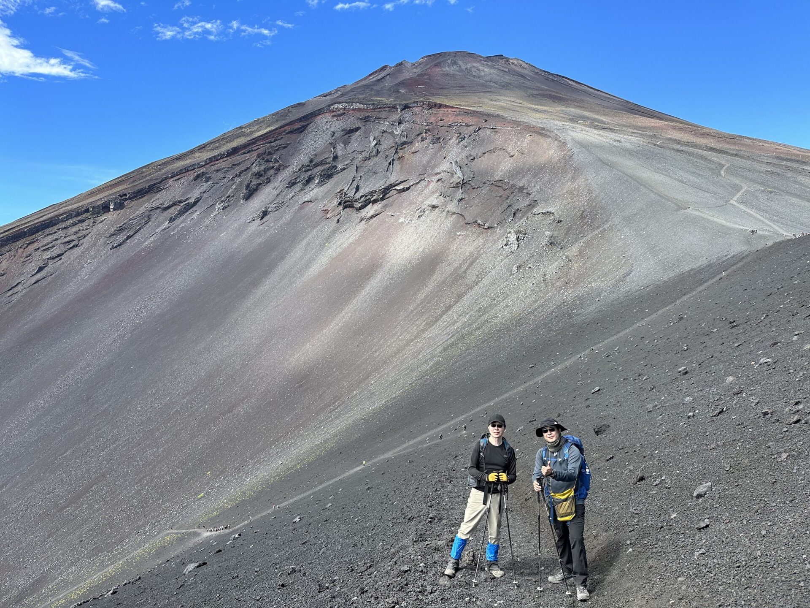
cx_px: 405
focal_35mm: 24
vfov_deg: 56.8
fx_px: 562
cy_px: 304
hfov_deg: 71.6
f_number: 1.78
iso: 80
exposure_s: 1/1779
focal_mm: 6.86
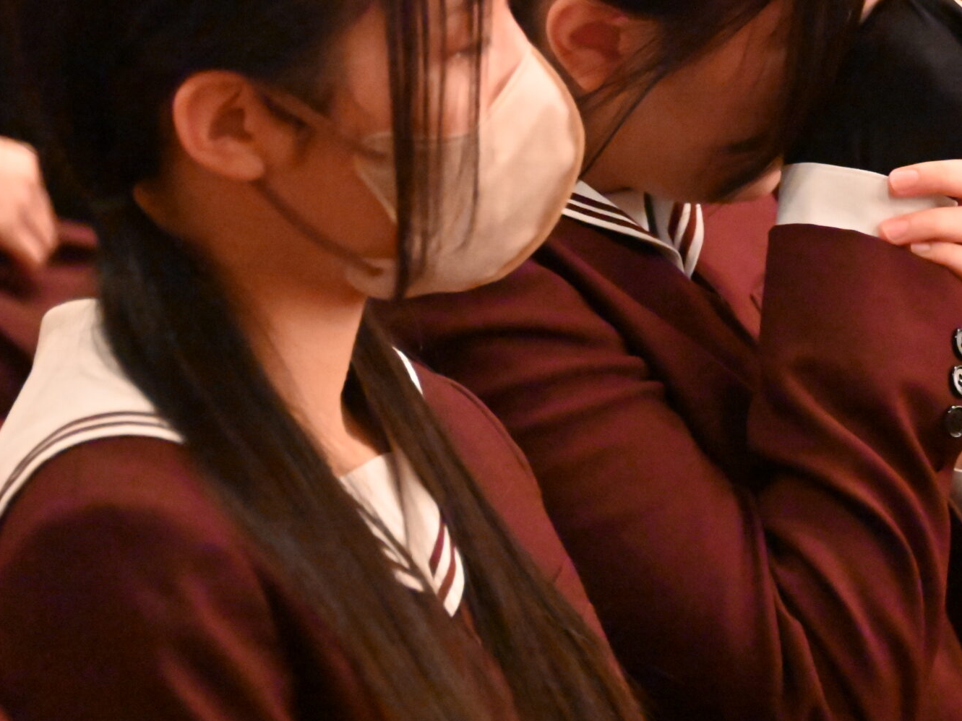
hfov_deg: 5.9
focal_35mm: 333
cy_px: 132
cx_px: 825
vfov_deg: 4.5
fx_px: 9253
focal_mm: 180
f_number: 5.6
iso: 25600
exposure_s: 1/125
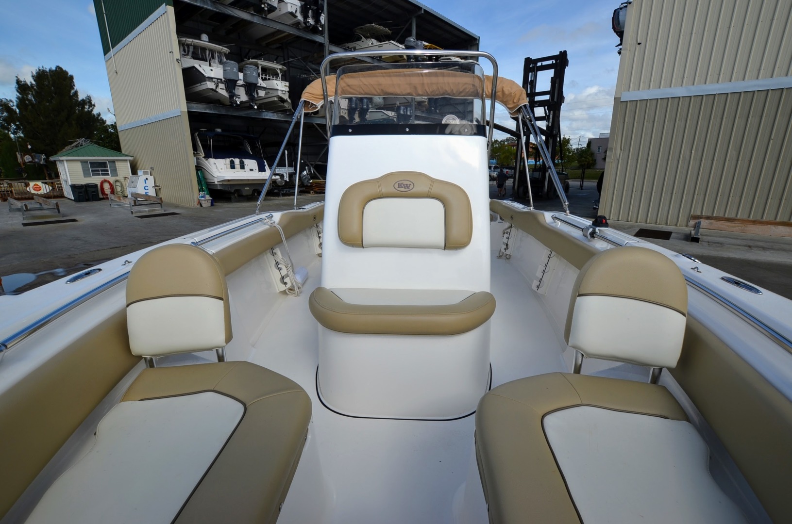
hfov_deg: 100.5
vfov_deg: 77.1
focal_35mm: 15
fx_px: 329
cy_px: 262
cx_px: 396
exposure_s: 1/320
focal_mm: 10
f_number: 9
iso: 100
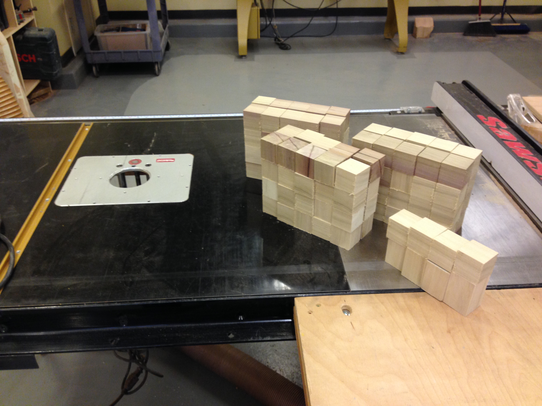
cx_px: 271
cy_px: 203
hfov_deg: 55.4
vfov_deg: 42.9
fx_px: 517
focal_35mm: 33
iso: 125
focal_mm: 4.12
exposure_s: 1/20
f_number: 2.4
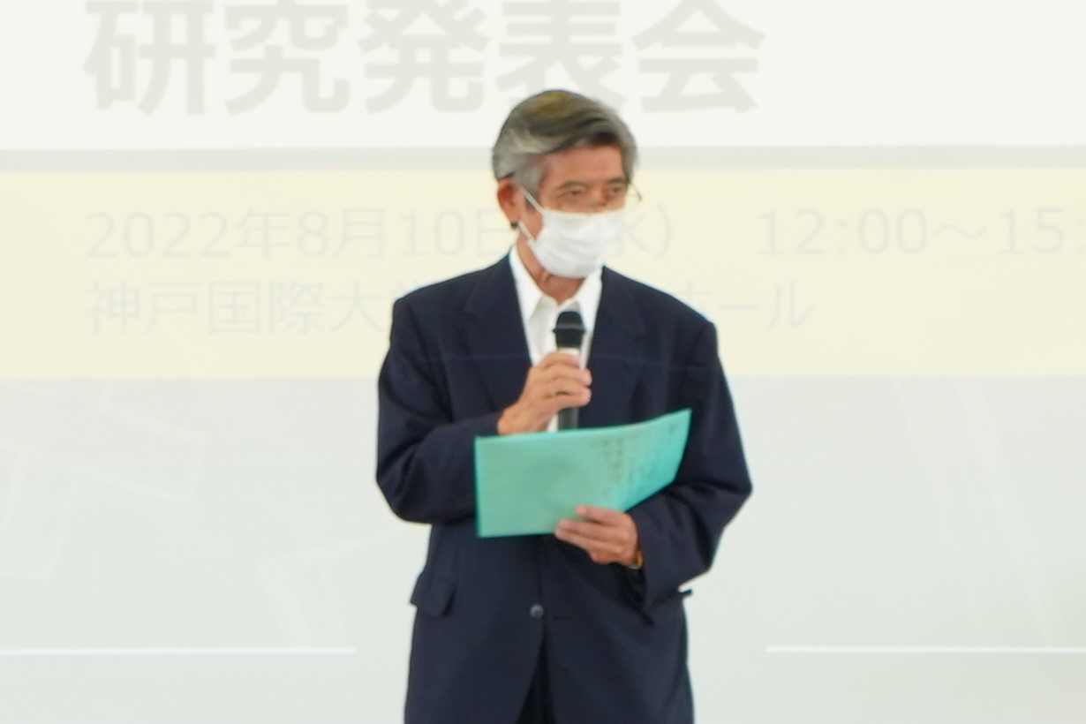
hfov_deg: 27.0
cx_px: 543
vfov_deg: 18.2
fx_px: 2262
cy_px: 362
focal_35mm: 75
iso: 400
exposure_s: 1/125
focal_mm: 75
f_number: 4
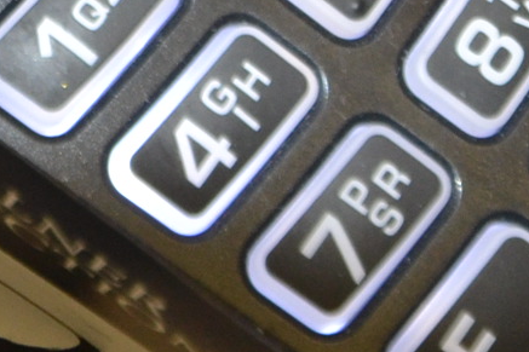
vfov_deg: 7.0
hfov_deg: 10.6
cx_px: -161
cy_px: -342
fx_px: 2791
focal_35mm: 190
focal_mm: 24
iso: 720
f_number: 4.5
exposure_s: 1/60
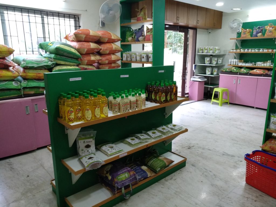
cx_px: 138
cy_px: 104
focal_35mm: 22
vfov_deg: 61.1
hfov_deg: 76.4
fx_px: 175
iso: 400
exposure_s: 1/33
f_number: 2.2
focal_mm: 3.81
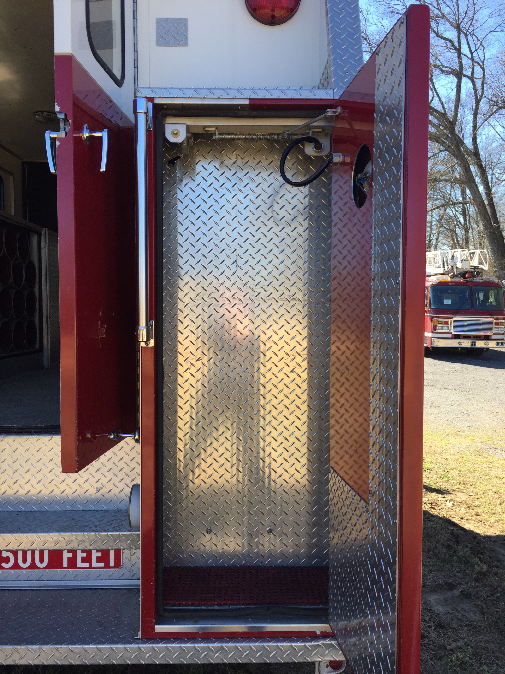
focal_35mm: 29
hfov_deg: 48.2
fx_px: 564
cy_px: 337
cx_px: 252
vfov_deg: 61.7
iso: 32
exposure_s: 1/534
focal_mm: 4.15
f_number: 2.2
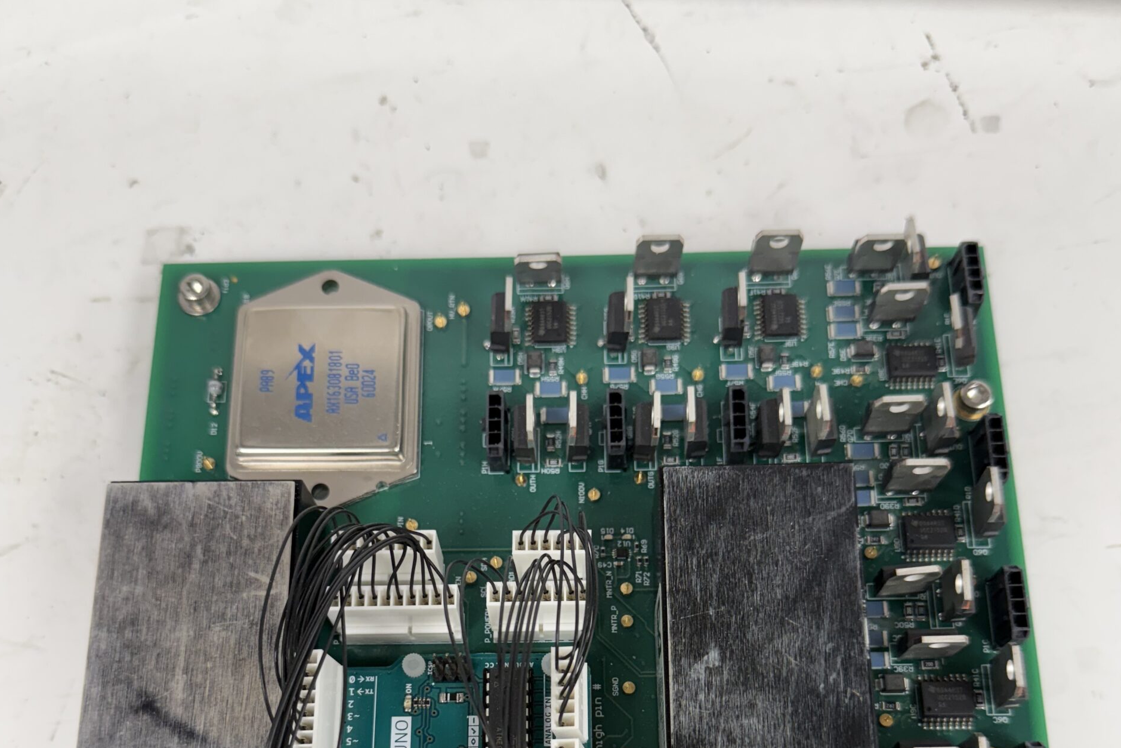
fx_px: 1059
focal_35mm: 34
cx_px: 566
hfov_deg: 55.8
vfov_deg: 36.8
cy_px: 649
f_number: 1.78
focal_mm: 6.76
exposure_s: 1/120
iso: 160
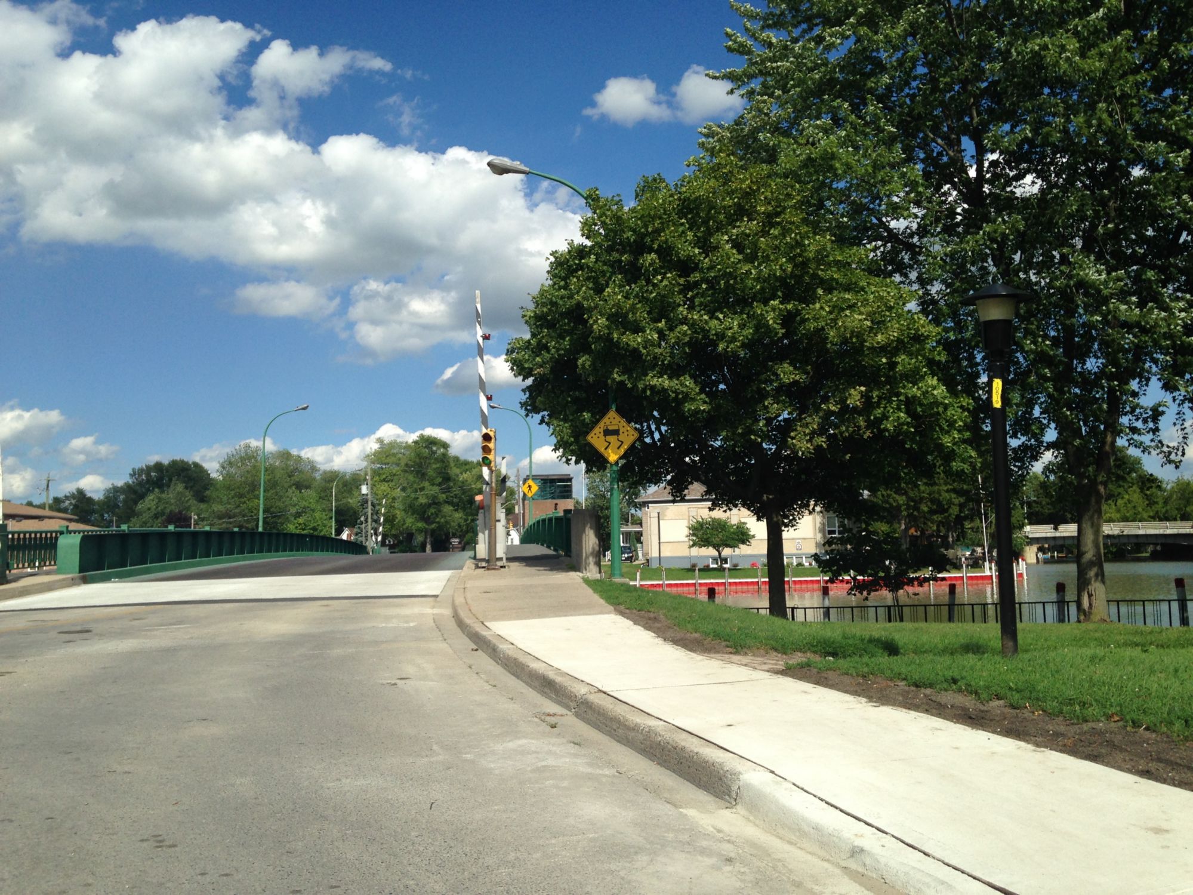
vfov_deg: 42.9
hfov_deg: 55.4
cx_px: 596
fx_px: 1137
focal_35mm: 33
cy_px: 448
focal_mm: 4.12
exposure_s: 1/2463
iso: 50
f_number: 2.4
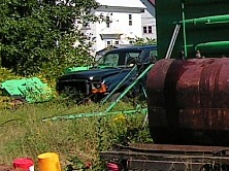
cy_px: 34
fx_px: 912
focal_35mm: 138
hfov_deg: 13.4
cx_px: 357
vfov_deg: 10.7
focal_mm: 6
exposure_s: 1/500
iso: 64
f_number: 4.8
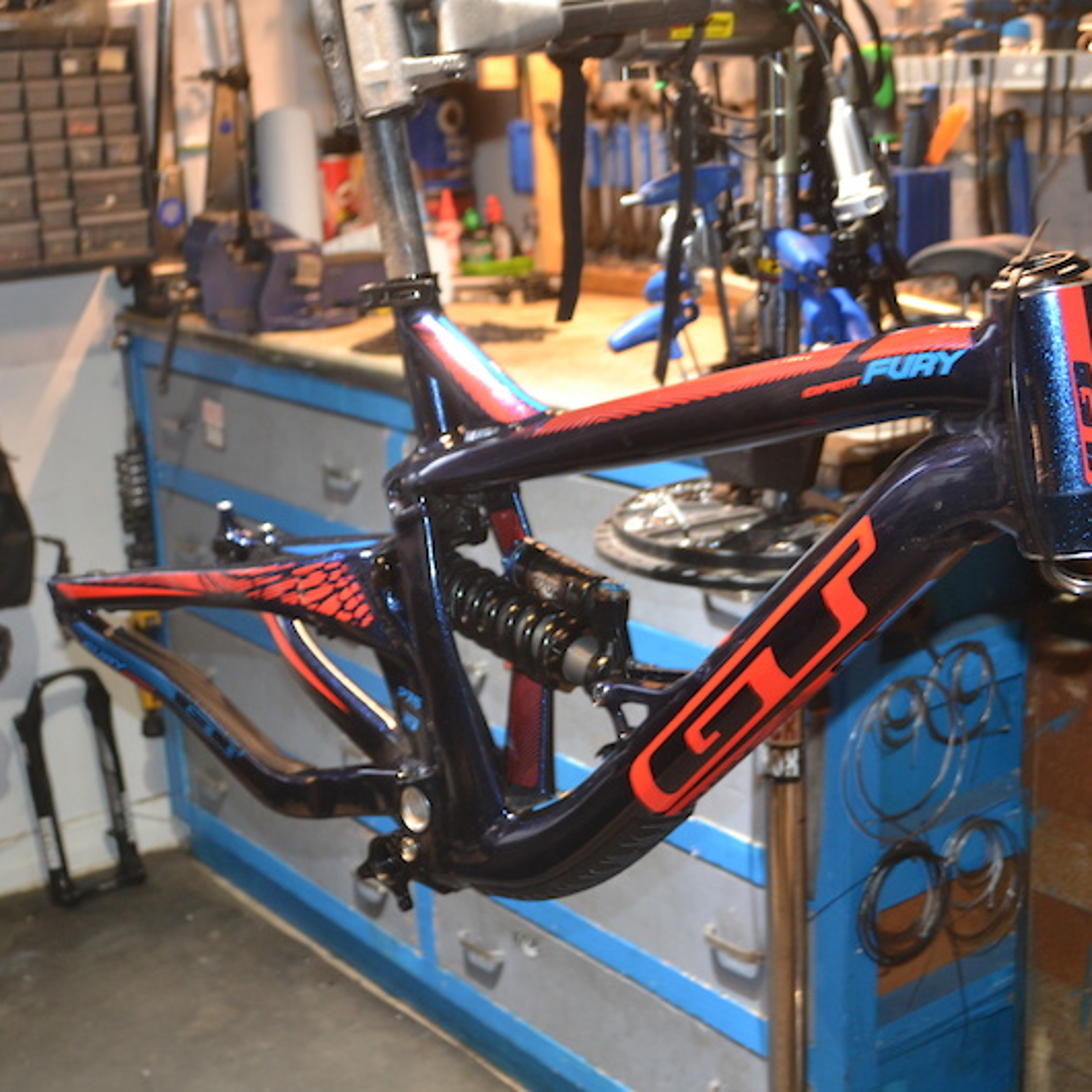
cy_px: 547
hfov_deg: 34.0
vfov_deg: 34.0
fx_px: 1785
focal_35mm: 50
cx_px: 567
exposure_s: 1/8
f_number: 4.5
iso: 560
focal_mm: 26
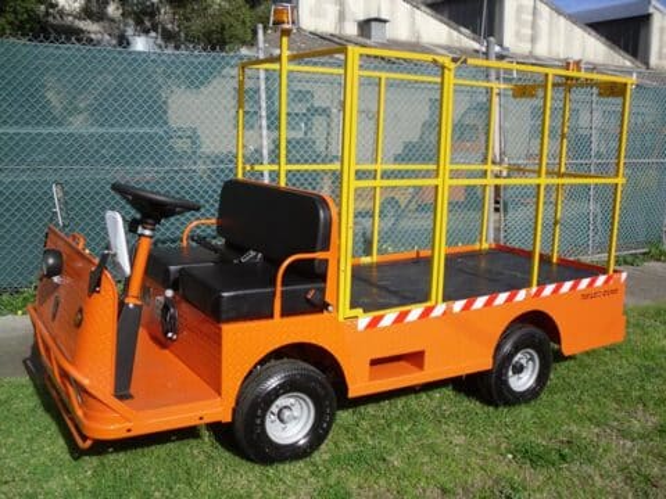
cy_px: 250
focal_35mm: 35
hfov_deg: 52.6
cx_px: 333
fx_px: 673
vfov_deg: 40.7
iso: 80
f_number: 7.6
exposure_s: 1/206
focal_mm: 6.3
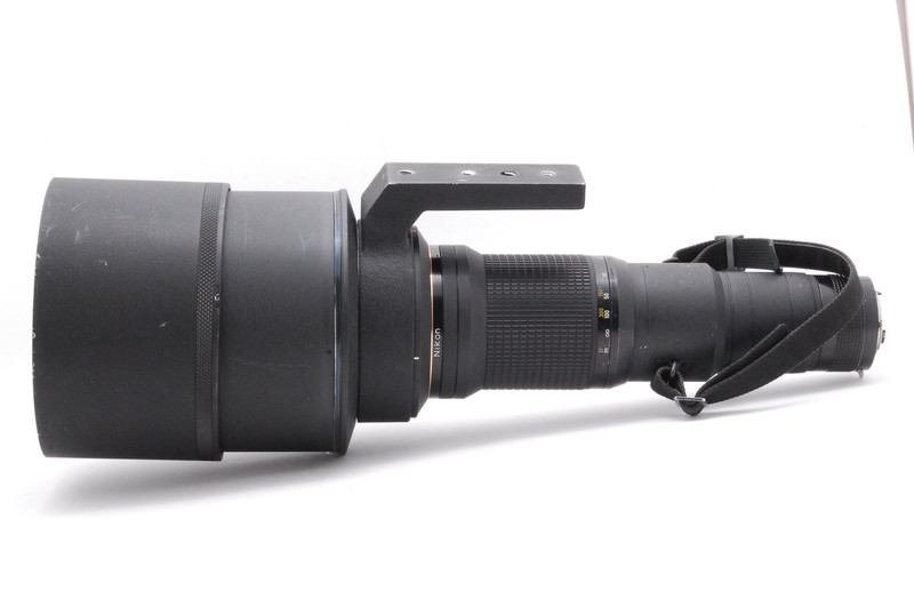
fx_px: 2099
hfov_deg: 24.6
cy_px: 307
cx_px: 457
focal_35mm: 82
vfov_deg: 16.6
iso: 1000
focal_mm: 55
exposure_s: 1/250
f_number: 20
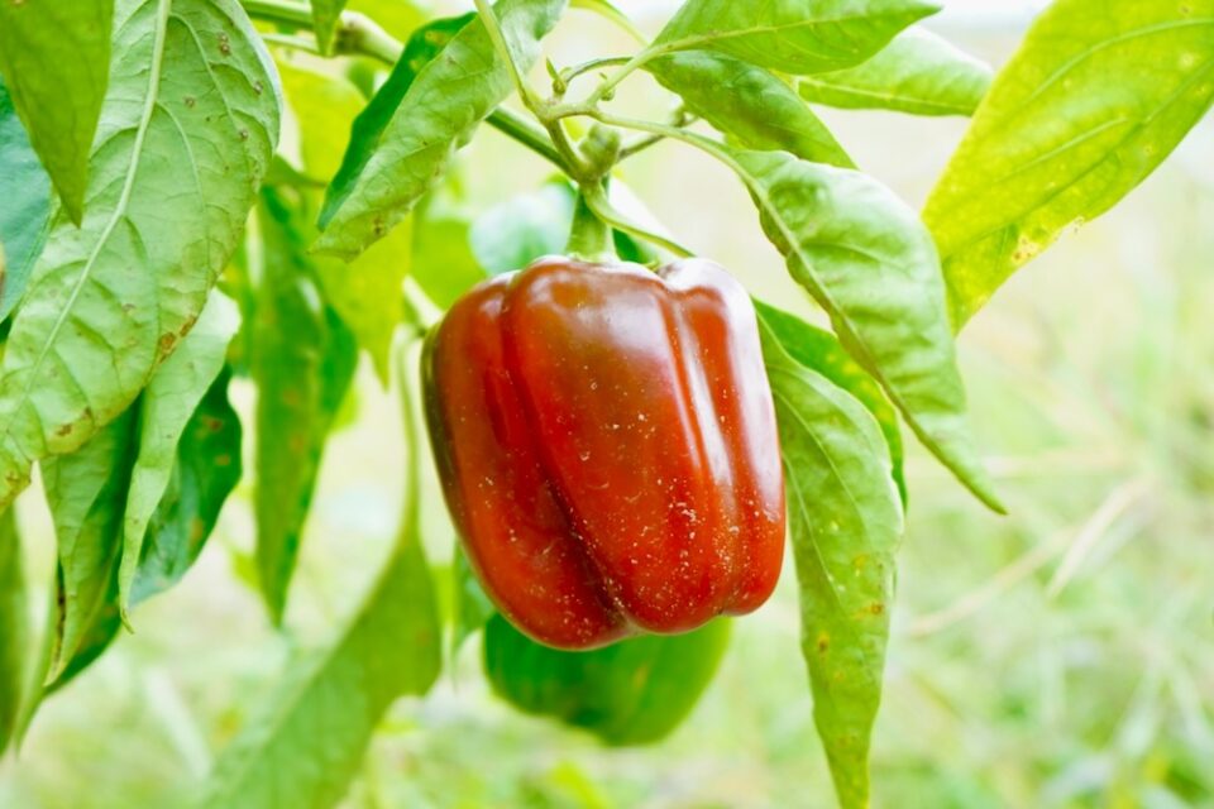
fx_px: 1585
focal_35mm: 47
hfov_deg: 41.9
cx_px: 607
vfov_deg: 28.6
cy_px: 404
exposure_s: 1/100
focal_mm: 47
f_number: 4.5
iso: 250
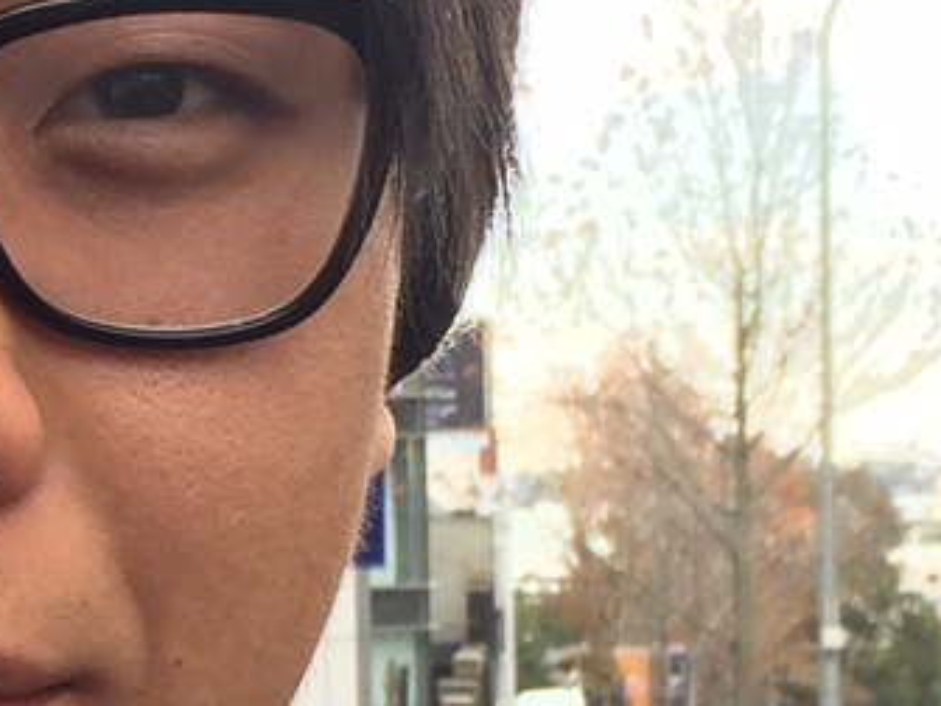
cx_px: -199
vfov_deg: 10.5
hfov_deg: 13.6
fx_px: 3833
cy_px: 473
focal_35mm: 141
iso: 32
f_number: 2.2
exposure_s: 1/100
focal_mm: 4.15
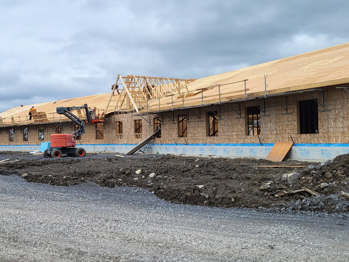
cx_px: 128
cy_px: 127
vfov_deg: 32.2
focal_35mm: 45
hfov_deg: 41.7
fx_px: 454
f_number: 1.8
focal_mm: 5.4
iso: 40
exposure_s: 1/4432
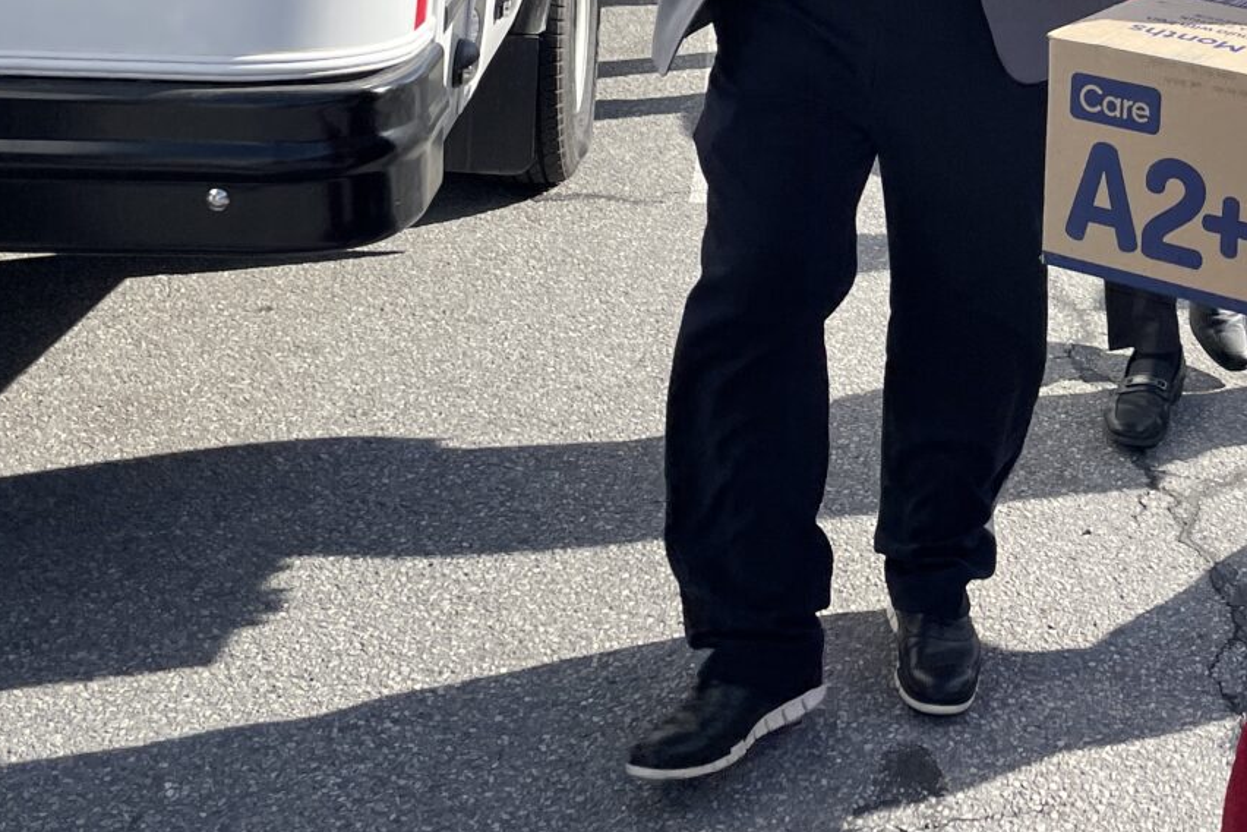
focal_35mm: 65
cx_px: 1131
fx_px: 2251
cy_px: -75
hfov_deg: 29.6
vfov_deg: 20.0
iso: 32
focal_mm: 4.2
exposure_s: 1/3300
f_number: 1.6
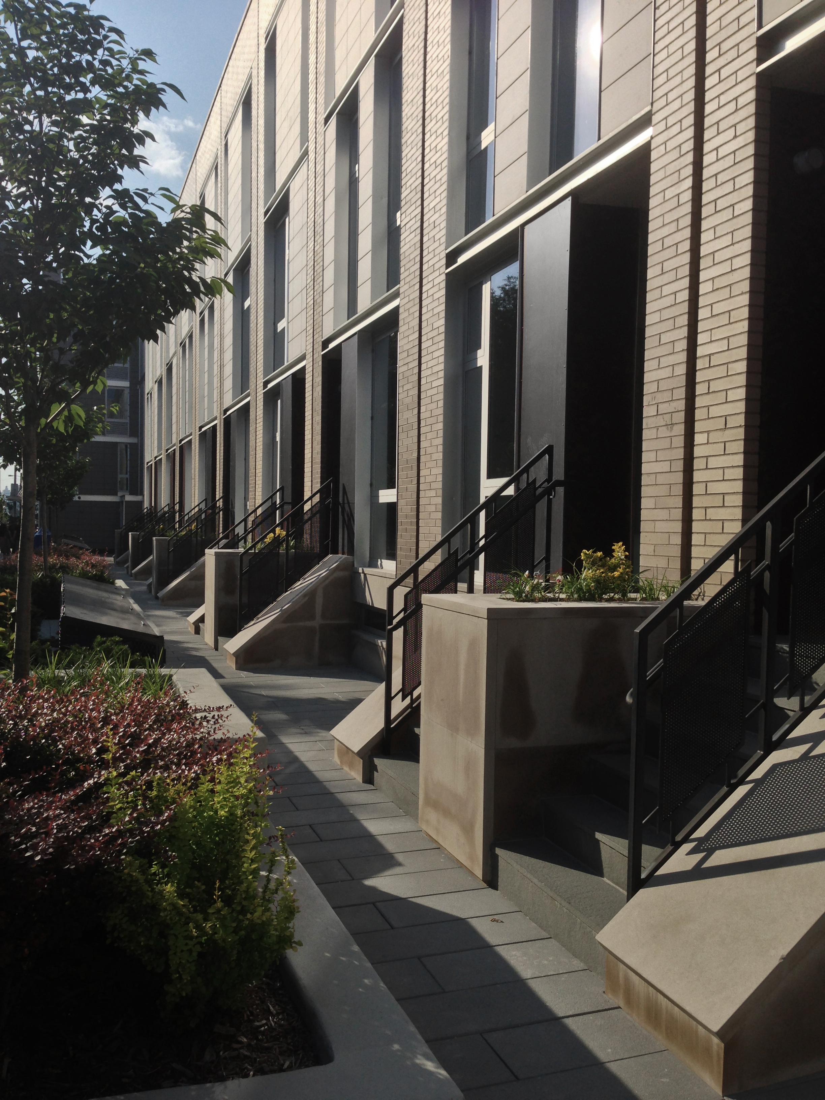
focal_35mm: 33
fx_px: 1049
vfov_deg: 55.4
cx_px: 412
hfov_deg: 42.9
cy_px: 550
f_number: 2.4
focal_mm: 4.13
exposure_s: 1/1808
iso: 50
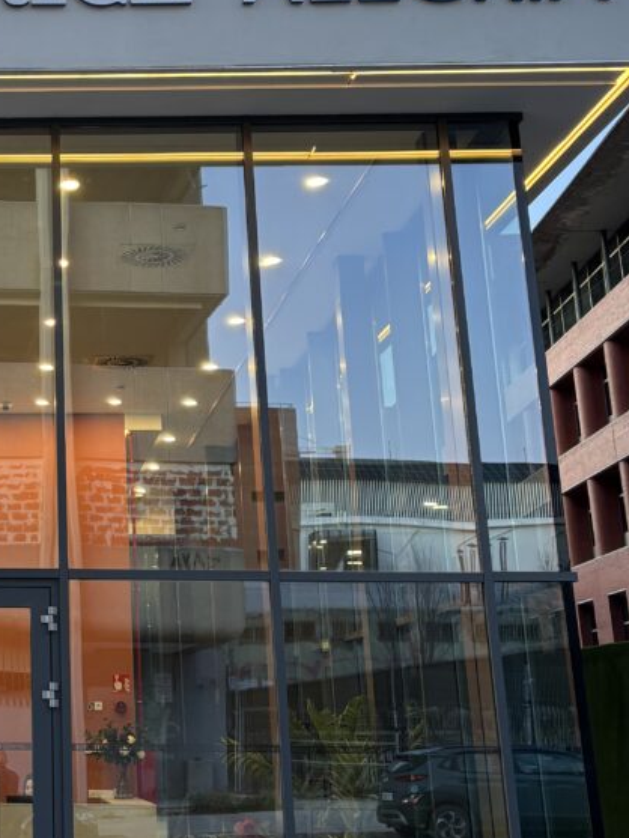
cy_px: 266
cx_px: -54
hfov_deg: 22.7
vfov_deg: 31.4
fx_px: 1477
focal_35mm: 61
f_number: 1.6
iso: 80
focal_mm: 5.96
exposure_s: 1/50
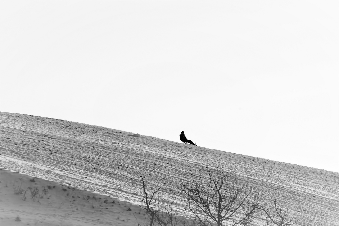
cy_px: 113
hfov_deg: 6.9
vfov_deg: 4.6
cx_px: 170
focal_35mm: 300
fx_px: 2825
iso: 125
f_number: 10
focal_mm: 200
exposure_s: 1/125
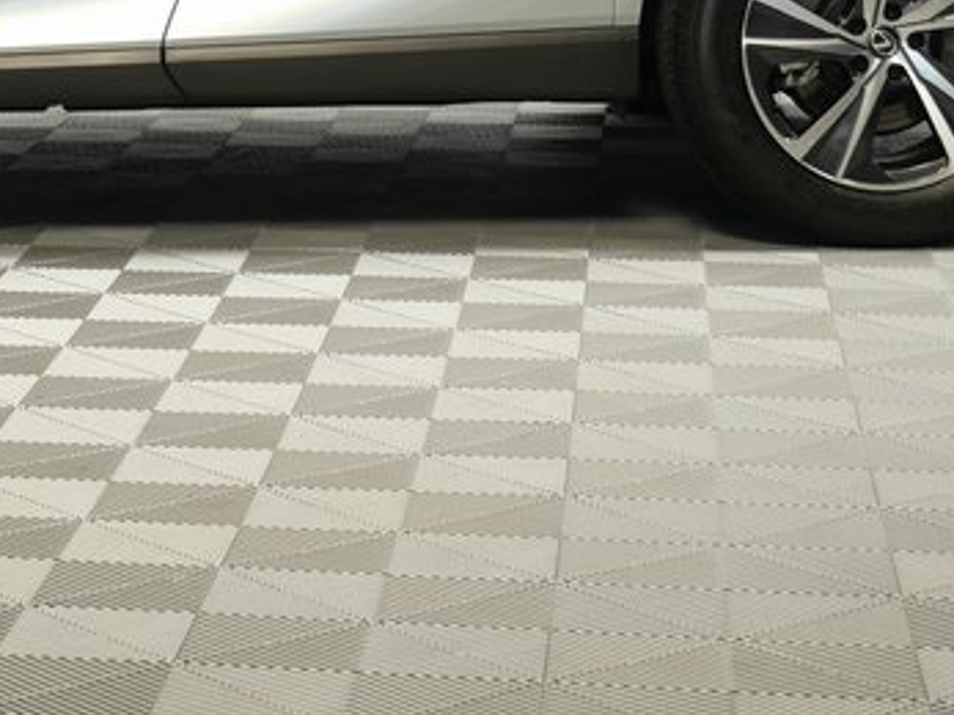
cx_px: 52
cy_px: -179
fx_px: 3251
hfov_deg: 16.4
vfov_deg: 12.2
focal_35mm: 118
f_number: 5
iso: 250
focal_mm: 20
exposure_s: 1/200
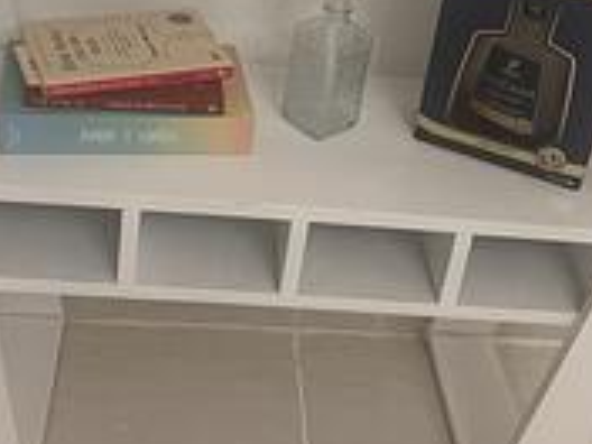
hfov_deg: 32.7
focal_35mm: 59
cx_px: 289
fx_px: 1009
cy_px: 84
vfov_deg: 24.4
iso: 125
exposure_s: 1/60
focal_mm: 5.7
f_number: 1.5
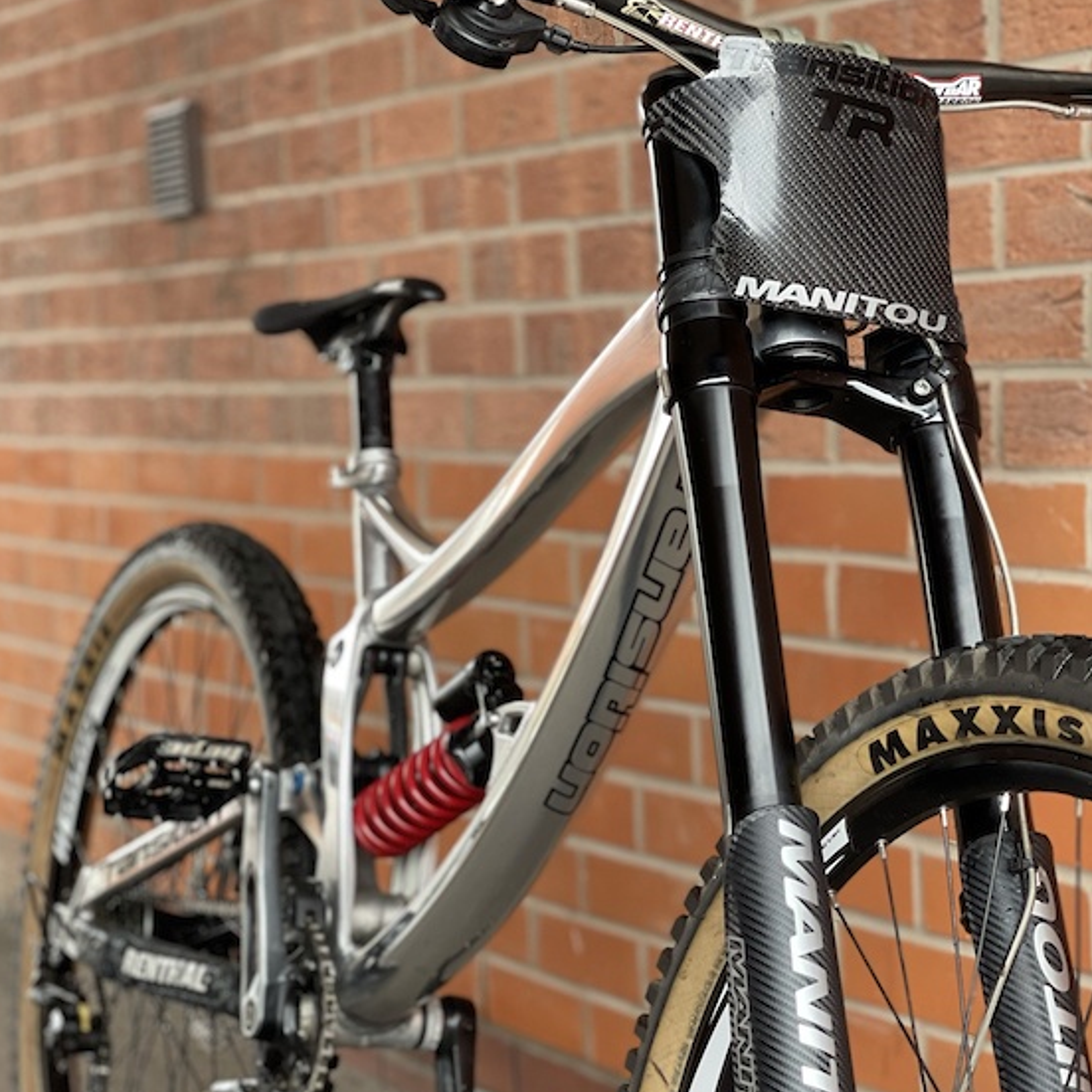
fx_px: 2927
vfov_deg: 21.1
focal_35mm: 82
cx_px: 572
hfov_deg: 21.1
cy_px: 647
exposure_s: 1/121
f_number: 2.2
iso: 100
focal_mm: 7.5
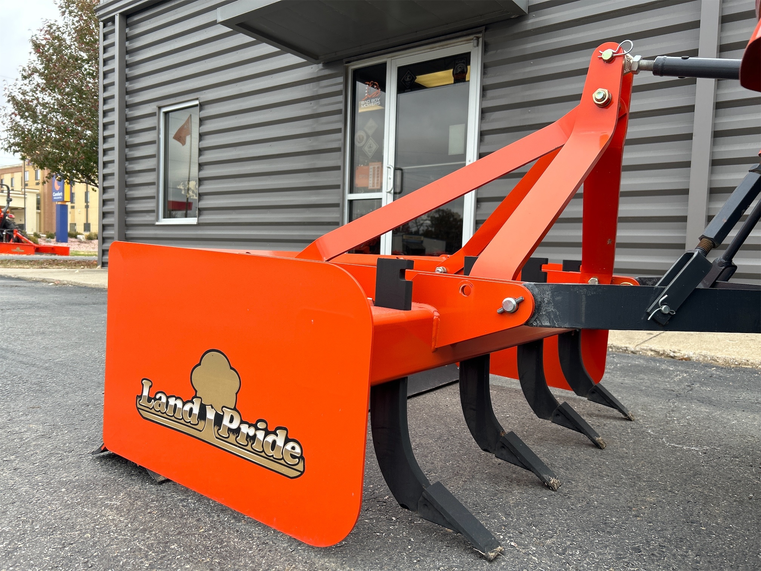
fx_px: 572
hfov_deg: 67.3
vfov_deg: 53.1
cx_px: 380
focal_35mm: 26
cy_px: 286
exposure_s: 1/687
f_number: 1.5
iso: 50
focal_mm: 5.7
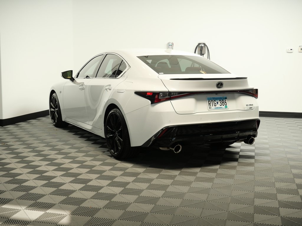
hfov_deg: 41.2
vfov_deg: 31.5
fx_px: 401
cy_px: 113
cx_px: 151
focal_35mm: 46
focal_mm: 23
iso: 250
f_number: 5.6
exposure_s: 1/250
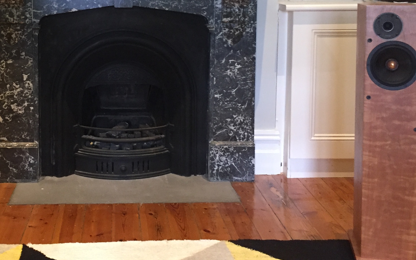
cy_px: 35
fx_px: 612
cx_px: 122
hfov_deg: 36.9
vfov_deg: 23.5
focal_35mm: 54
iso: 250
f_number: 2.2
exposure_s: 1/20
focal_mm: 4.15
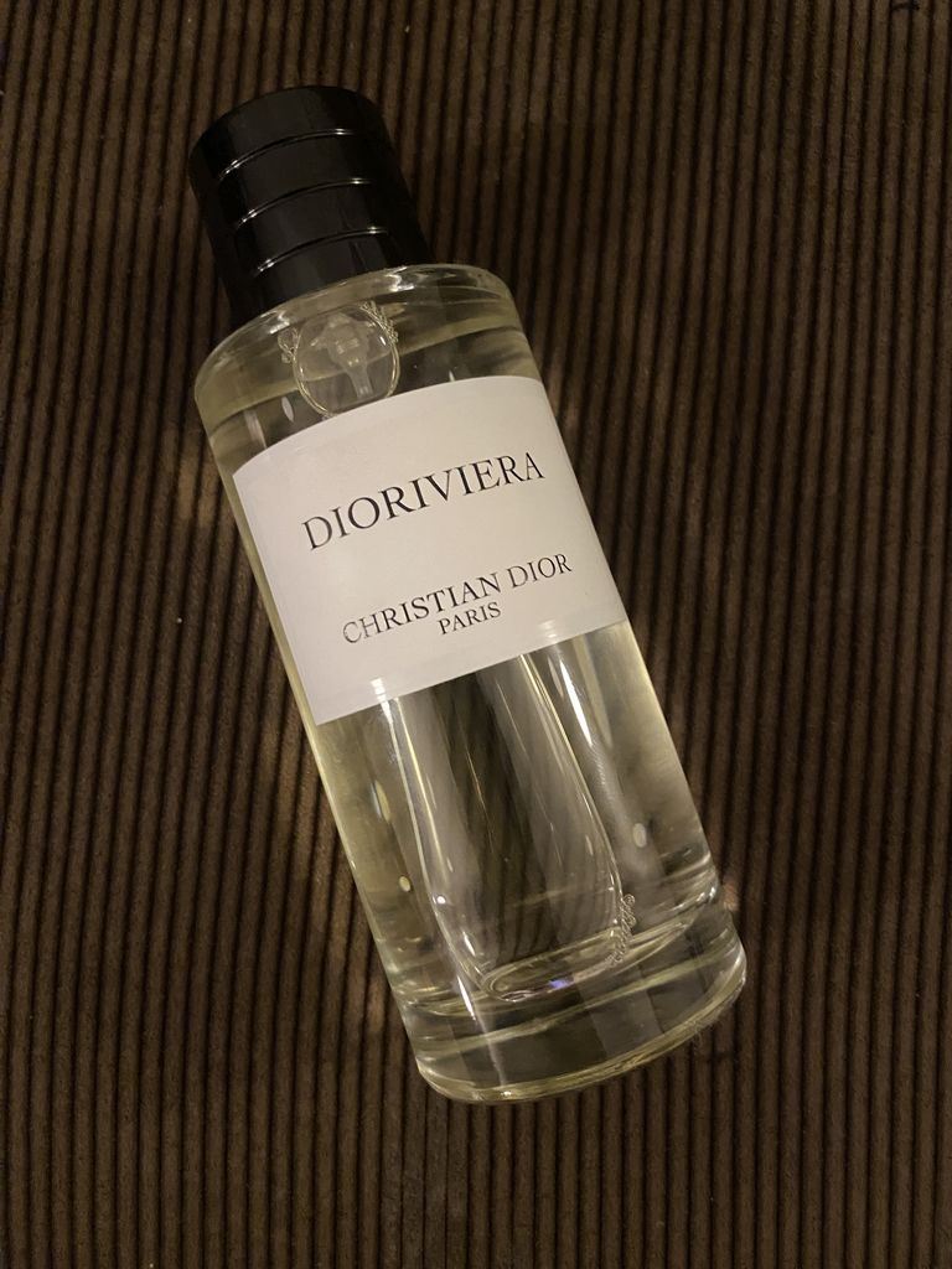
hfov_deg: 54.9
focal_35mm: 25
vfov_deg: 69.4
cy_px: 634
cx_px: 476
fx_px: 917
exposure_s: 1/30
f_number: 1.8
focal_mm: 4.25
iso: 640
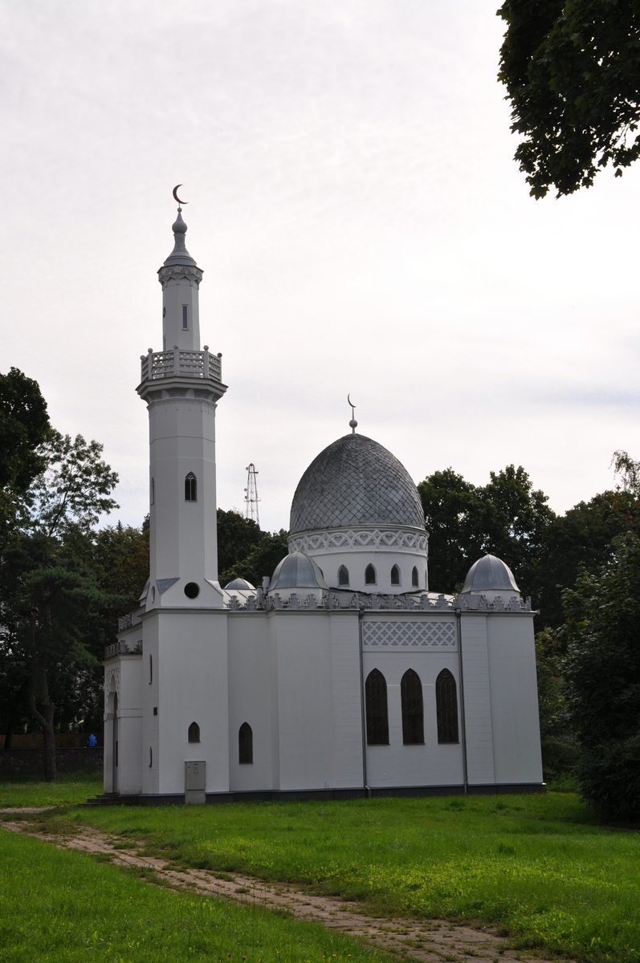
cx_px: 320
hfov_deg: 23.7
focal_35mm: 57
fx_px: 1524
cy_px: 482
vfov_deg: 35.1
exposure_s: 1/500
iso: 200
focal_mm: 38
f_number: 11
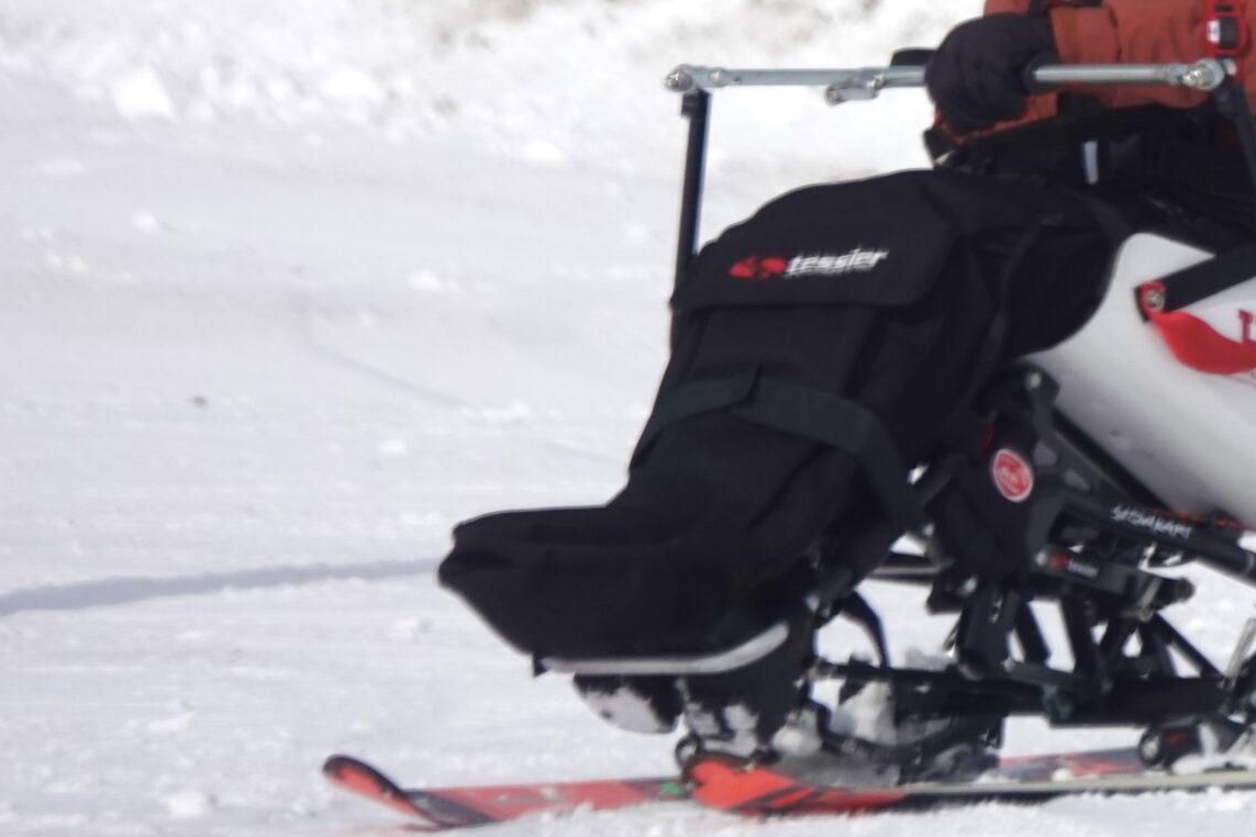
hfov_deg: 1.5
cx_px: 1223
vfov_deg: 1.0
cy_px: 157
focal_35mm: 1344
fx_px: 46887
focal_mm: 220
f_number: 4.5
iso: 100
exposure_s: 1/1000
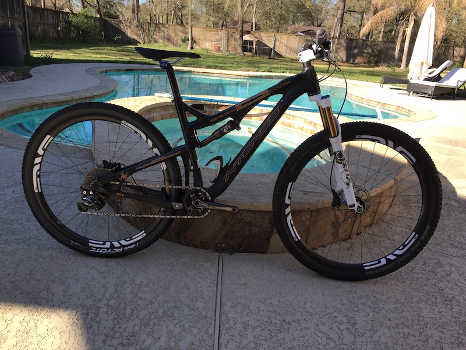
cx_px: 233
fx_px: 390
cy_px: 175
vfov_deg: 48.2
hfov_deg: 61.7
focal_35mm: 29
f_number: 2.2
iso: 32
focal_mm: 4.15
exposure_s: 1/659
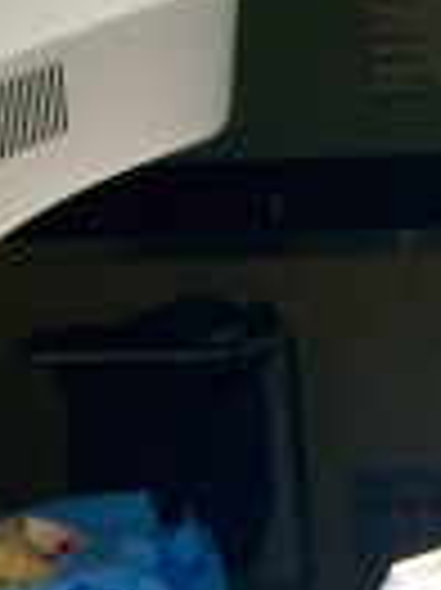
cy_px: 878
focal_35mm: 106
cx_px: 482
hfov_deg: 13.7
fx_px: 1803
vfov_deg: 16.9
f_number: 2.2
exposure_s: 1/30
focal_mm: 4.15
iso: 40
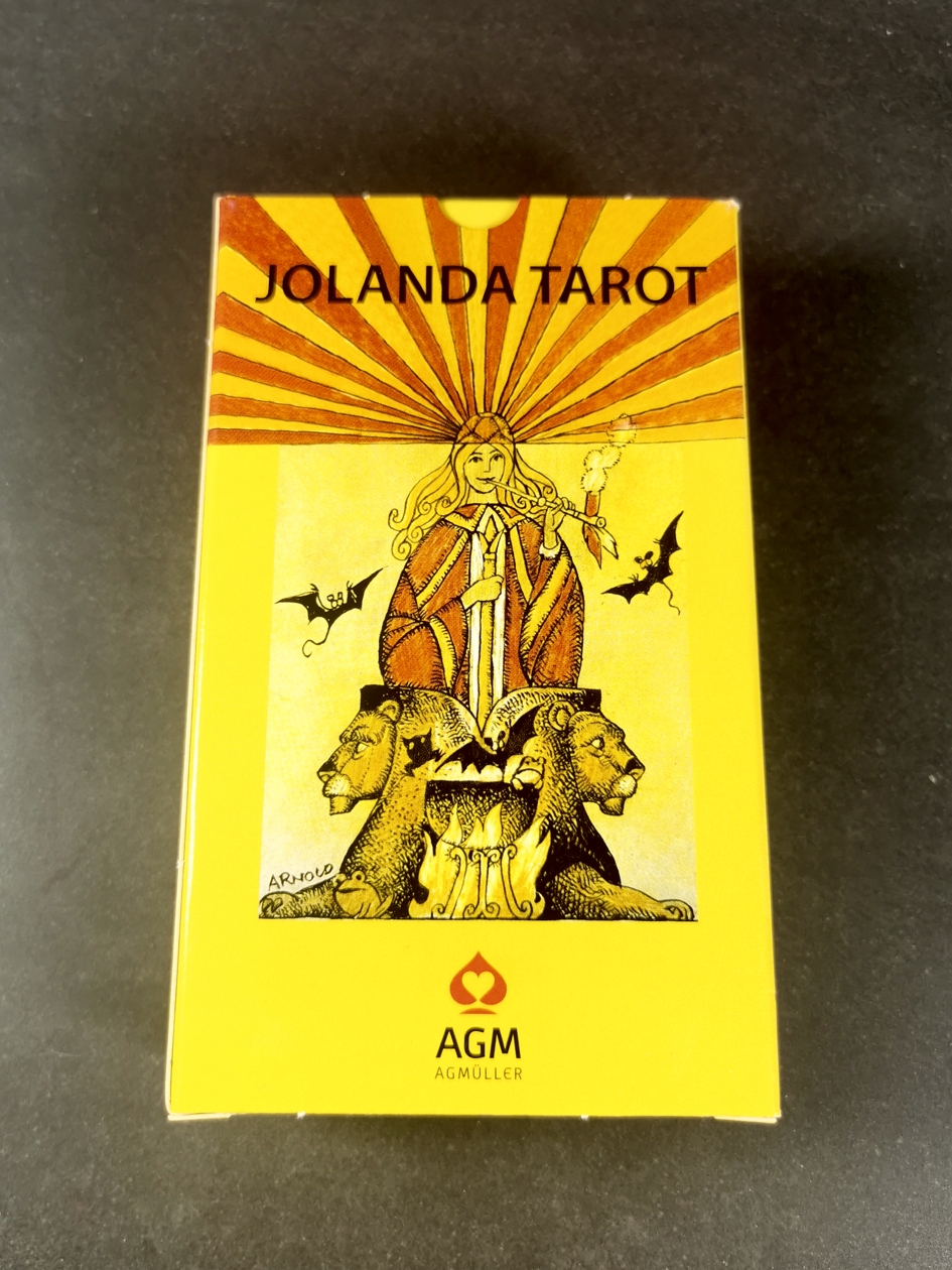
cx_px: 476
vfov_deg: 65.3
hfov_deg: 51.4
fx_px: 990
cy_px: 635
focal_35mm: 27
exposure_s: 1/100
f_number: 1.8
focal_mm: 5.58
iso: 50
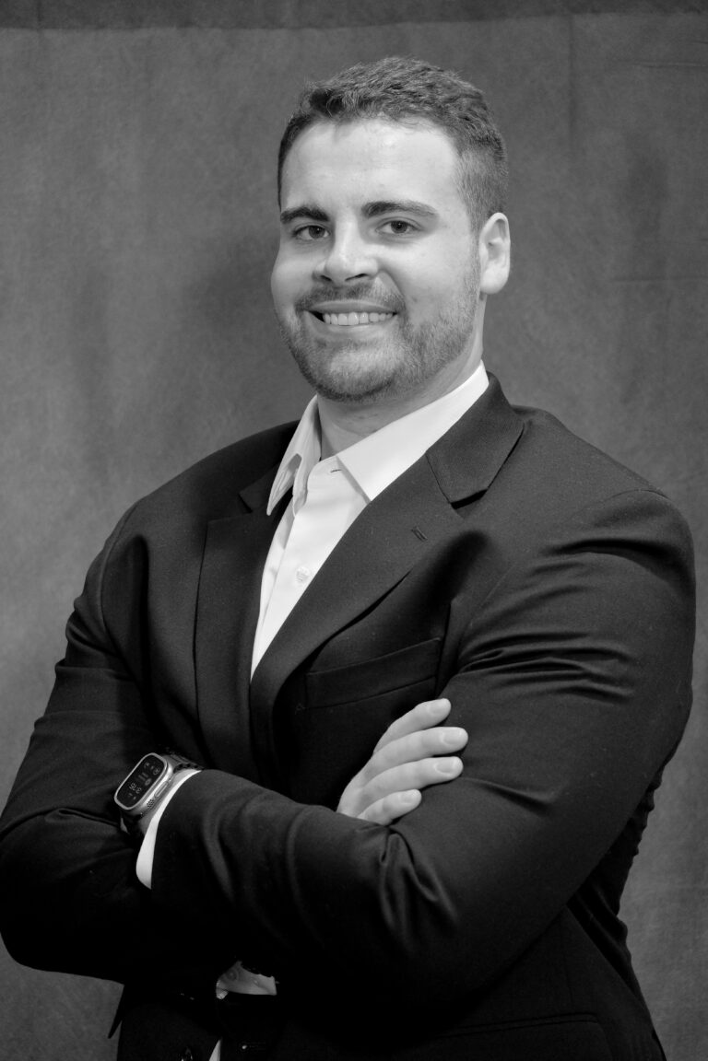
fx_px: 2212
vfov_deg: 27.0
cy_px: 530
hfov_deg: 18.2
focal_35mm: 75
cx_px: 354
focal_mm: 50
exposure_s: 1/125
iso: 2500
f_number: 4.5
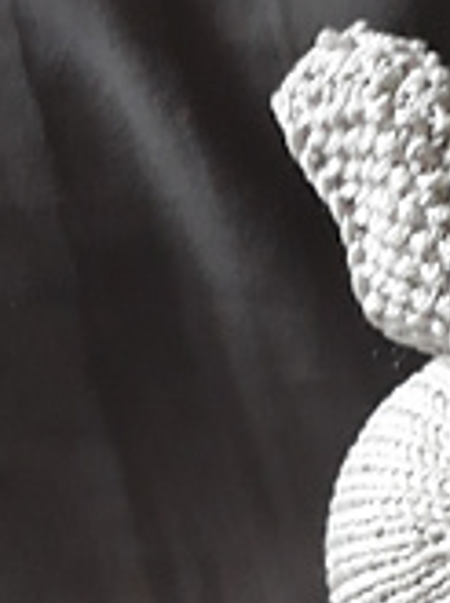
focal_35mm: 105
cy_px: 1009
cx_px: 567
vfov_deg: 16.4
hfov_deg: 13.6
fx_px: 1827
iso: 200
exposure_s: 1/33
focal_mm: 3.71
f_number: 1.7
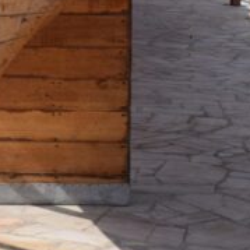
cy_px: 39
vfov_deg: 11.3
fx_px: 1258
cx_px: -68
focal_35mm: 154
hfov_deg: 11.1
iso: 400
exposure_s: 1/1600
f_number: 7.1
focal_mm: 18
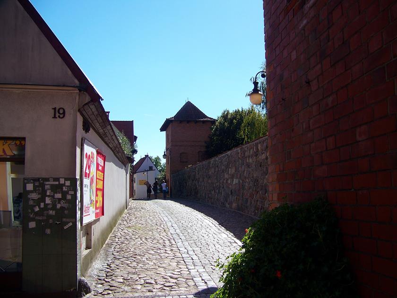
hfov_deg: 51.4
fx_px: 413
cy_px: 149
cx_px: 198
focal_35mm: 36
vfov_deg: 39.7
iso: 64
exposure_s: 1/800
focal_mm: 5.85
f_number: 2.8
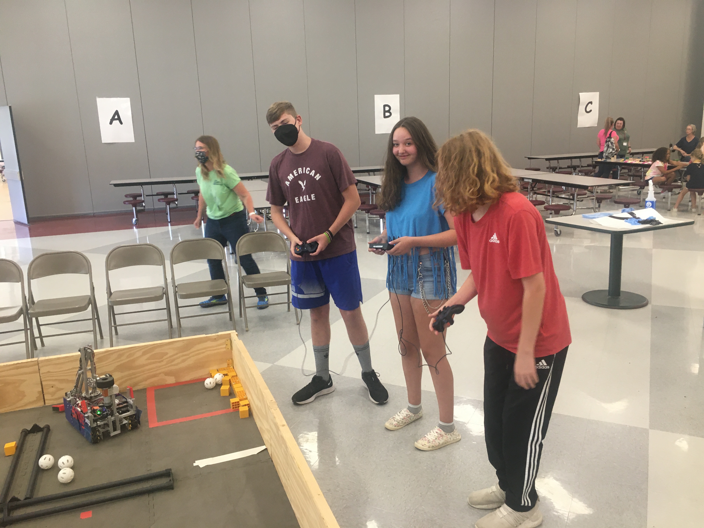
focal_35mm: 29
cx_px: 352
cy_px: 264
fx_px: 590
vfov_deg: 48.2
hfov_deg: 61.7
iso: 80
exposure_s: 1/30
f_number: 2.2
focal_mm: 4.15
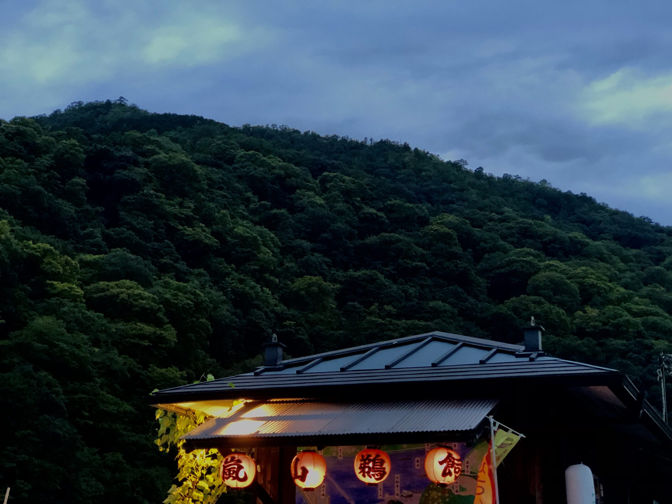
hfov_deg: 33.8
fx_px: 1107
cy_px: 252
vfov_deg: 25.7
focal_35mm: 57
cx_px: 336
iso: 250
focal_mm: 6.6
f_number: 2.8
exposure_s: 1/30
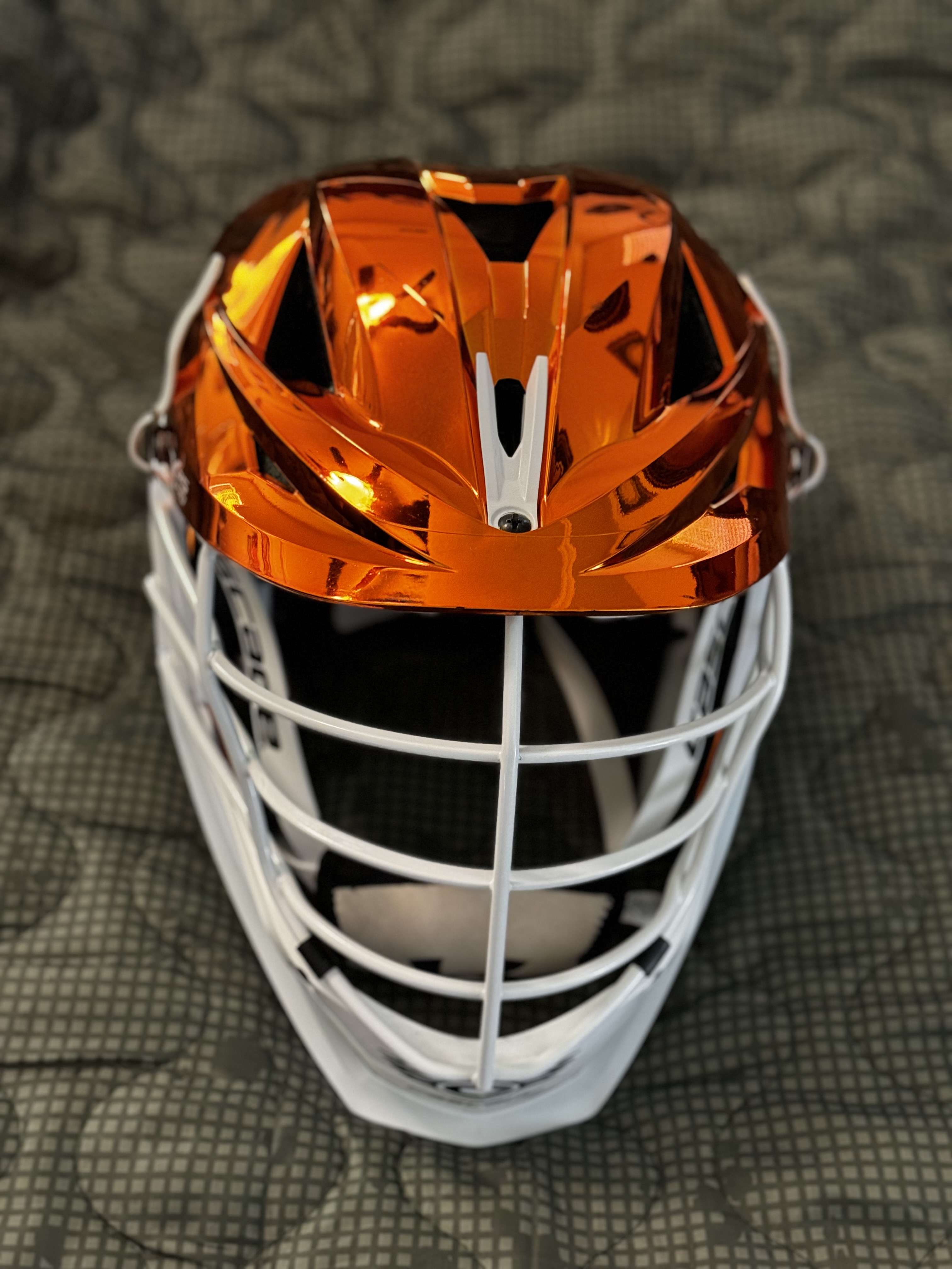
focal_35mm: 48
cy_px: 634
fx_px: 1760
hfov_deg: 30.3
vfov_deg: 39.7
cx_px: 476
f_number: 1.78
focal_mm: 6.86
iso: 500
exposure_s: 1/40
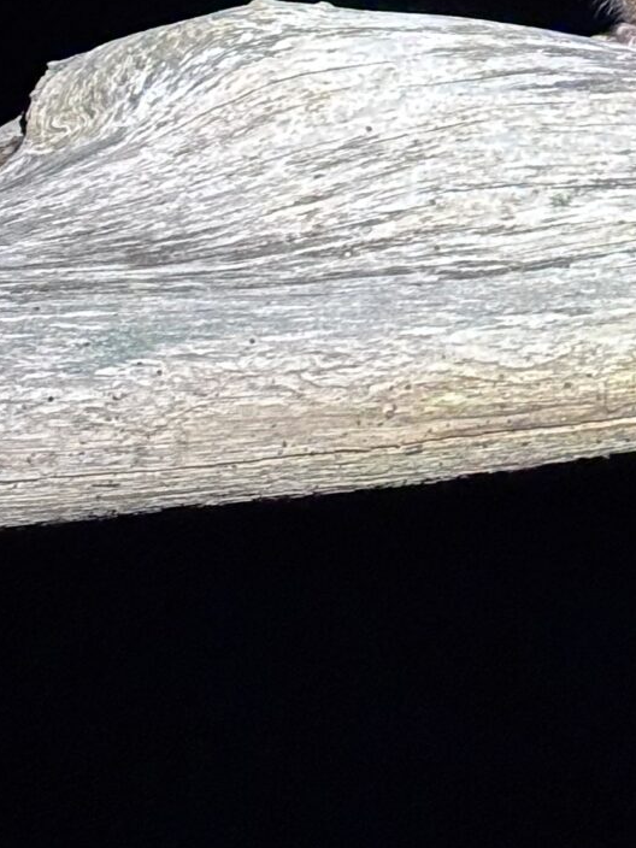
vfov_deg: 10.3
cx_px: 937
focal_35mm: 189
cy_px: -143
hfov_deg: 7.7
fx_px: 4630
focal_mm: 5.96
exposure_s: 1/40
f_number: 1.6
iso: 320
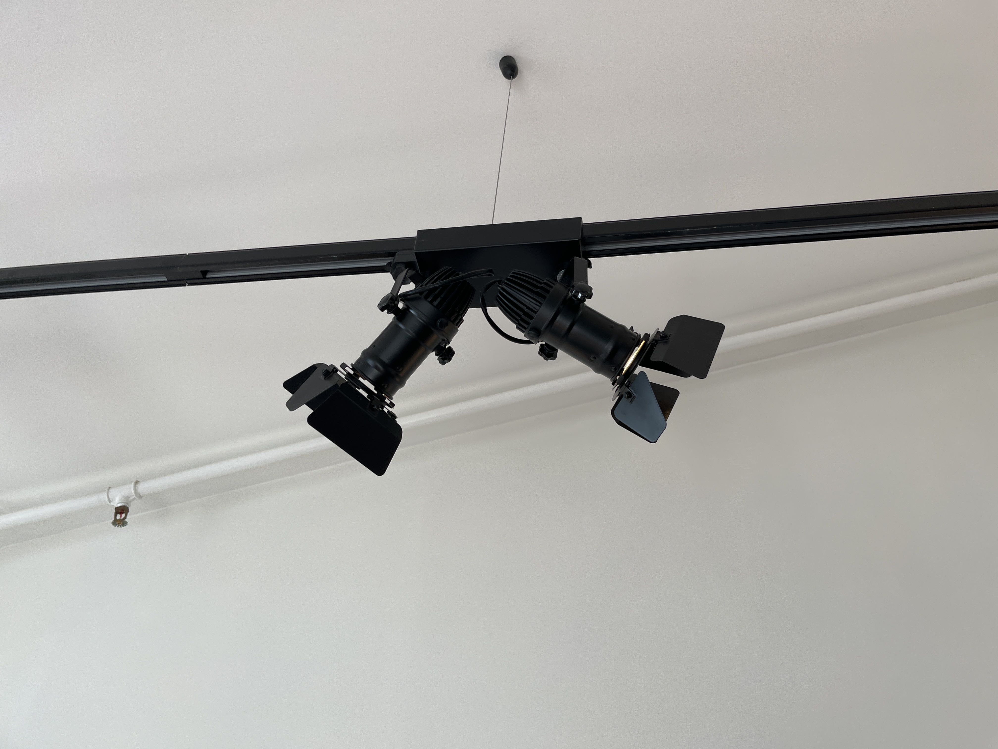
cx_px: 499
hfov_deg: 67.3
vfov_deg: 53.1
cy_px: 374
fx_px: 750
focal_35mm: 26
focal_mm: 5.1
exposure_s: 1/112
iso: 32
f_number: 1.6
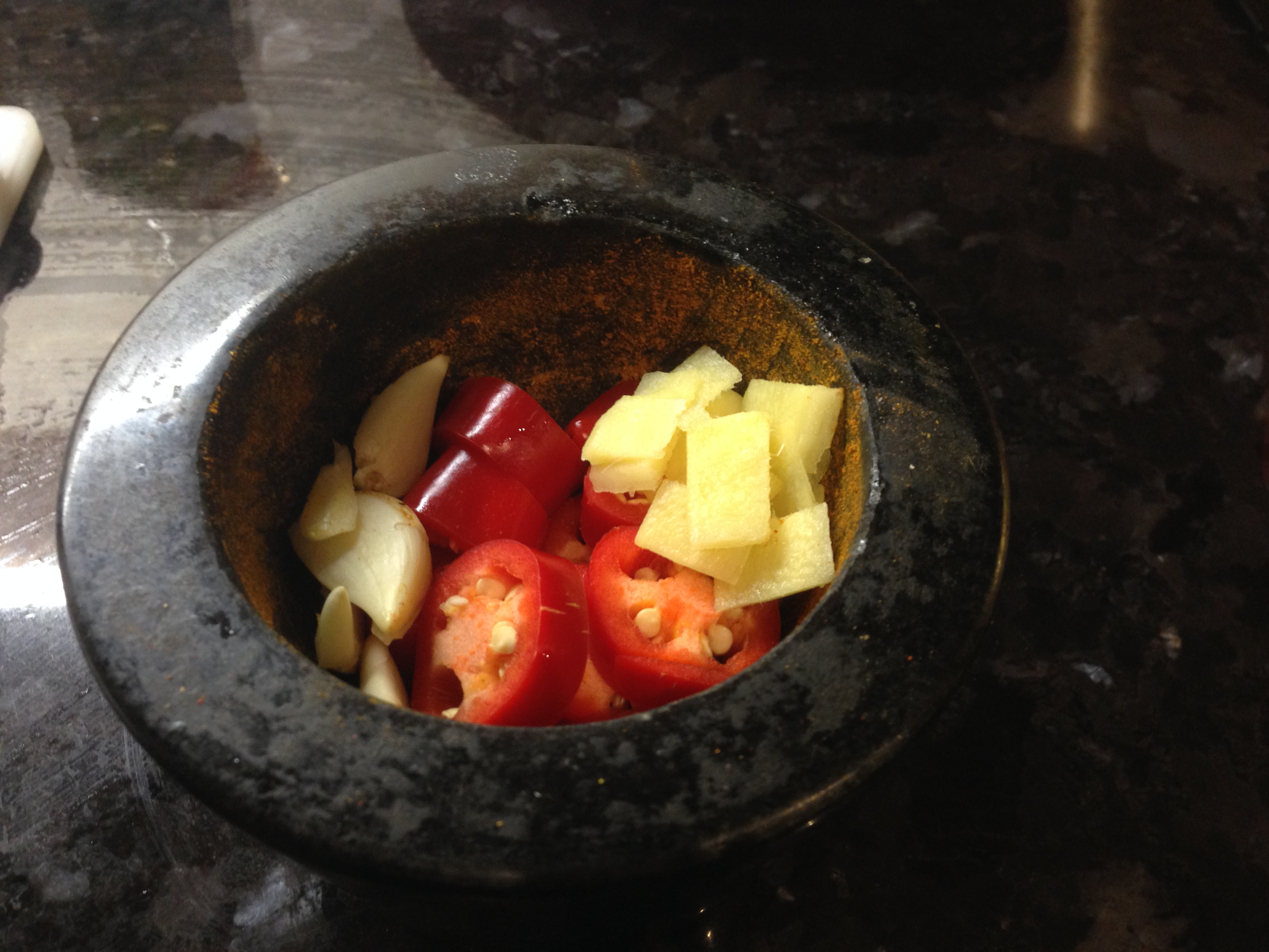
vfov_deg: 42.9
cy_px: 476
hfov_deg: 55.4
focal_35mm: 33
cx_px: 634
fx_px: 1210
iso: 160
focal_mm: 4.12
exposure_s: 1/20
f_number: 2.4
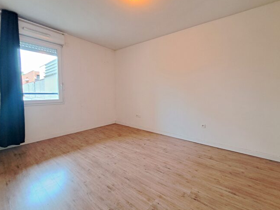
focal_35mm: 14
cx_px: 148
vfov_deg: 85.7
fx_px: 113
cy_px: 100
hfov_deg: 101.9
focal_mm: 1.74
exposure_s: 1/50
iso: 250
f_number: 2.2
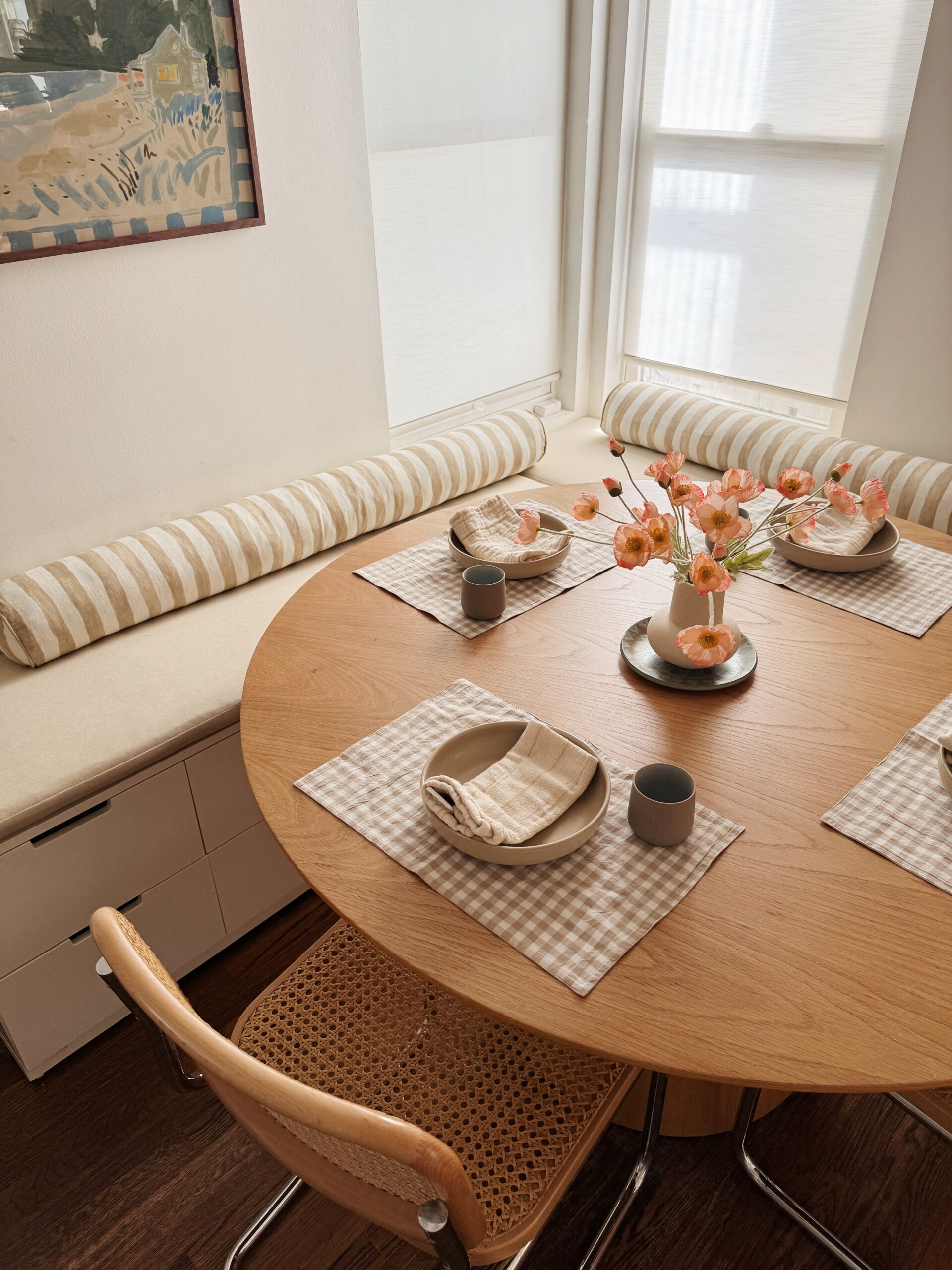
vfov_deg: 71.6
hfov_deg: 56.8
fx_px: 880
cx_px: 476
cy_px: 635
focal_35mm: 24
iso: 100
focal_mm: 6.86
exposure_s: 1/121
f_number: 1.78
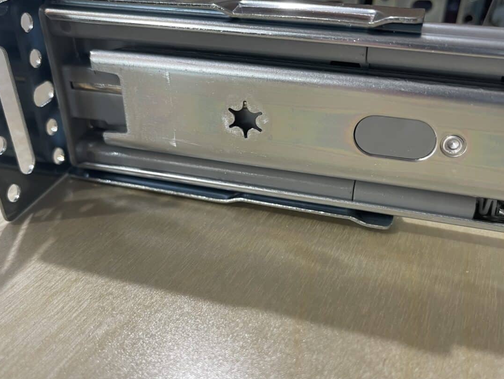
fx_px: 539
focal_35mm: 37
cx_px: 266
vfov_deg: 38.6
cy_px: 217
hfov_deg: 50.1
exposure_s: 1/60
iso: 80
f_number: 1.6
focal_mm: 5.1
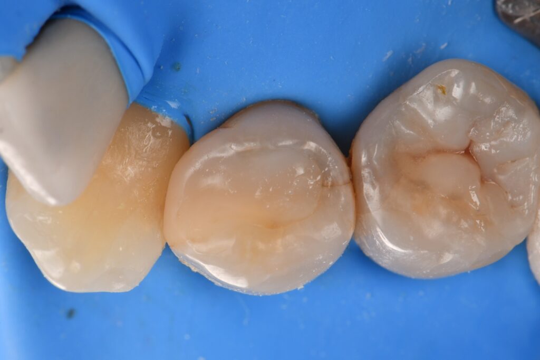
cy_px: 180
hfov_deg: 13.1
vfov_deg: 8.7
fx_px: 2354
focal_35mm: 157
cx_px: 270
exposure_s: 1/200
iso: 200
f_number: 32
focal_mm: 105
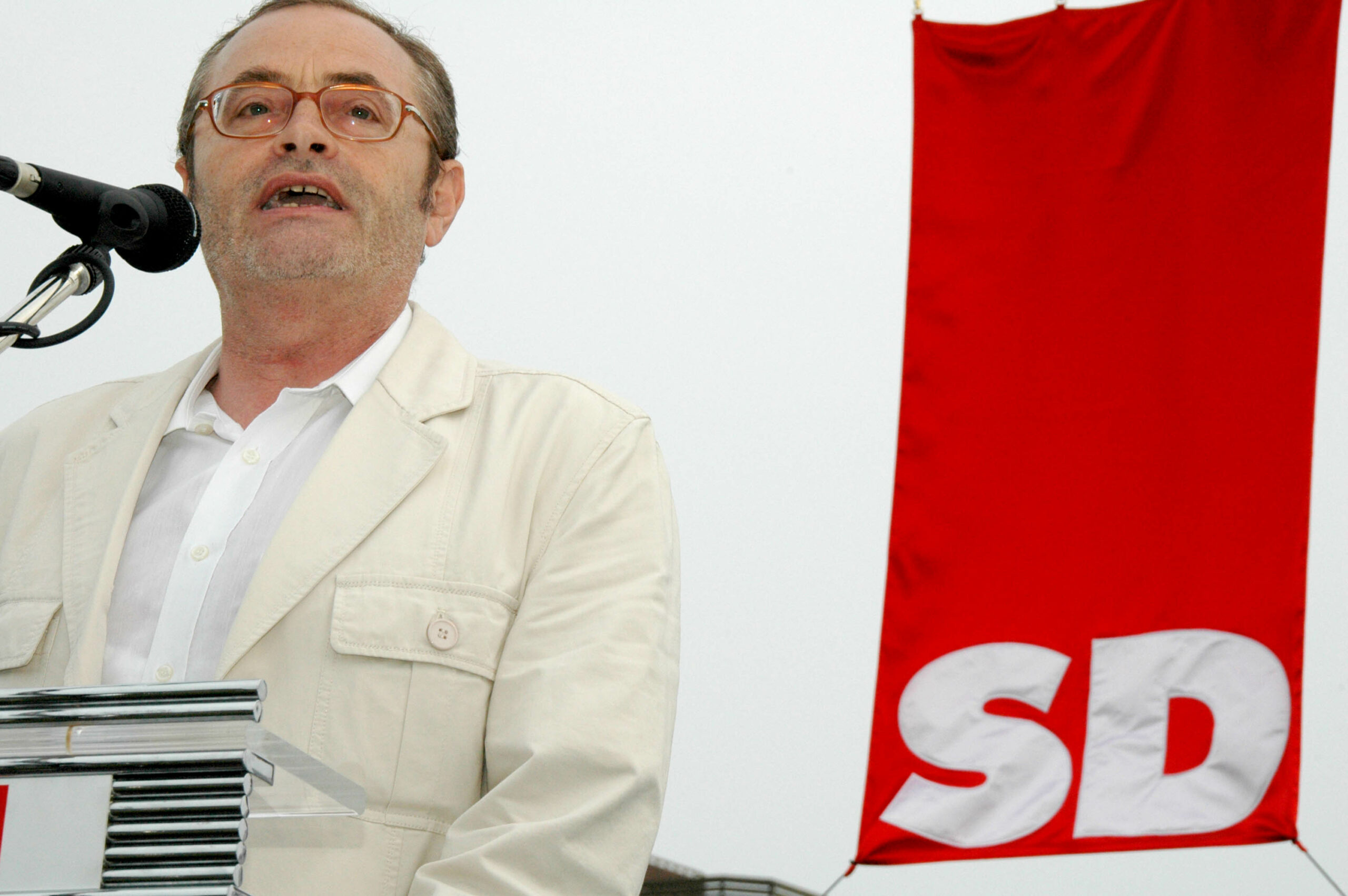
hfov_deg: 16.7
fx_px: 4601
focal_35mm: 123
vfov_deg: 11.1
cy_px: 448
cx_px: 674
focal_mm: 82
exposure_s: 1/500
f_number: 16
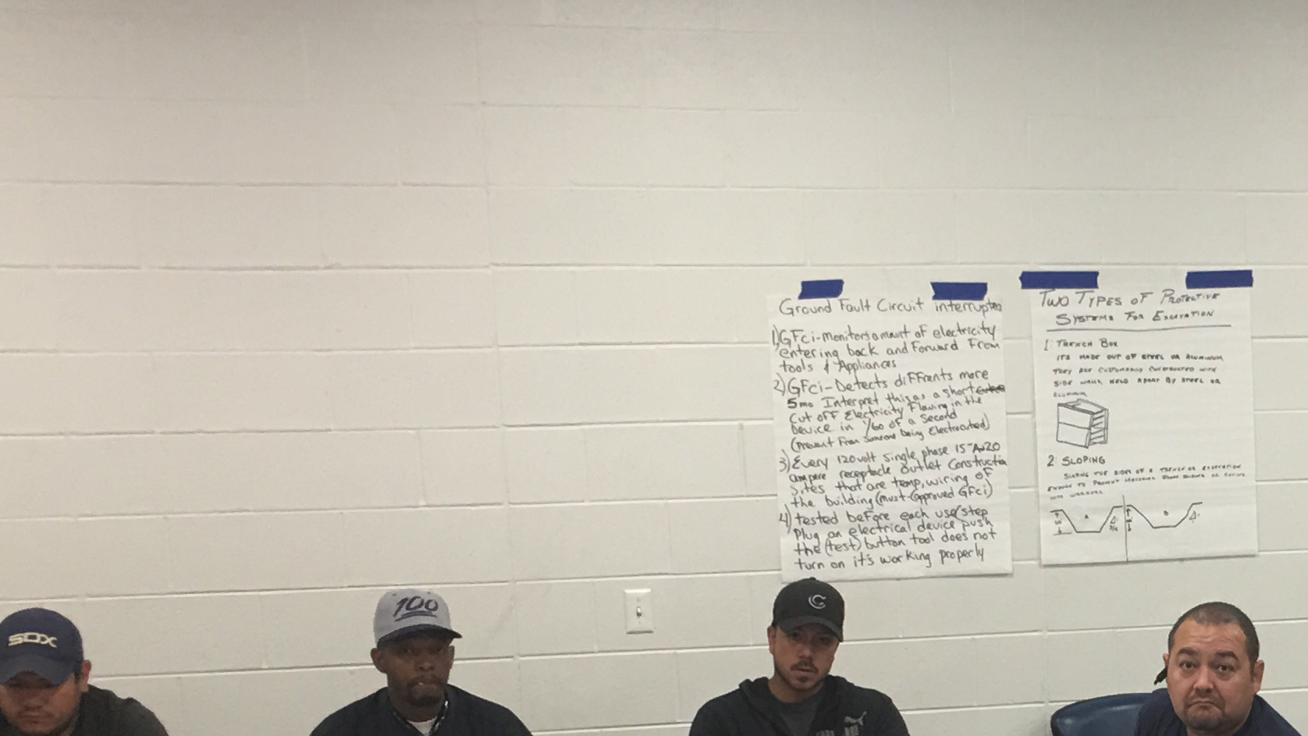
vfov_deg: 15.6
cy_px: 766
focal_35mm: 76
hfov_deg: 26.3
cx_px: 1324
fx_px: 2636
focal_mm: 4.15
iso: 32
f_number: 2.2
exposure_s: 1/15
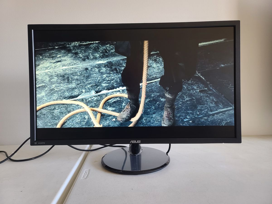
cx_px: 136
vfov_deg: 54.9
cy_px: 102
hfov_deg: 69.4
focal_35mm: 25
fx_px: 196
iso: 200
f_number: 1.8
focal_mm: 7
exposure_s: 1/59
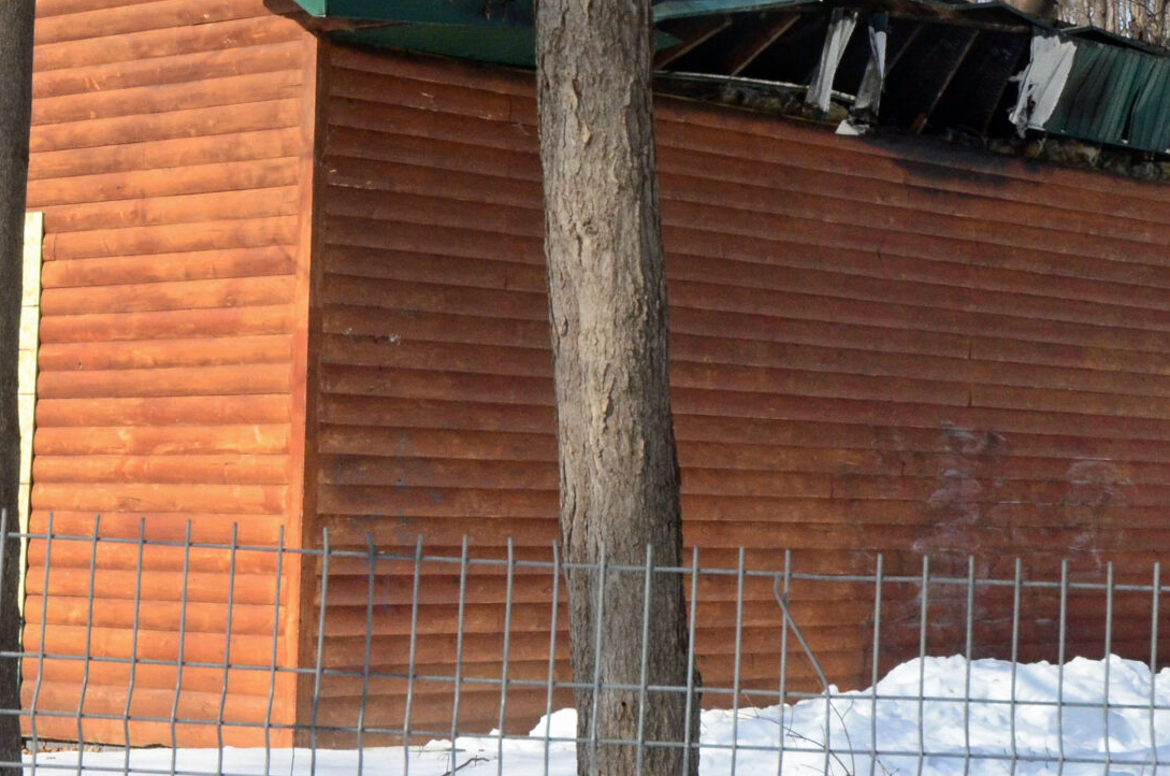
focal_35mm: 95
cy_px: 12
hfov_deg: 21.4
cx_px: 709
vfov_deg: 14.1
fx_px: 3088
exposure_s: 1/1000
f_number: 13
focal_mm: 27
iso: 1600
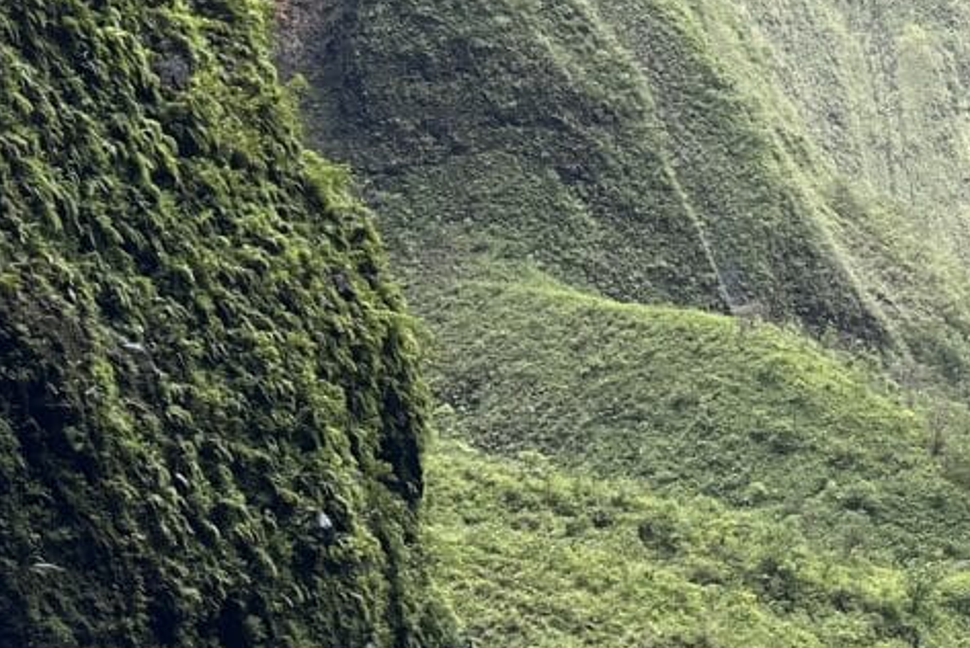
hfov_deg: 22.7
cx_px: 1210
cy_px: 86
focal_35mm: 81
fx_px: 2184
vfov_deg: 16.7
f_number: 1.78
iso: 80
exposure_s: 1/473
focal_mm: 6.86
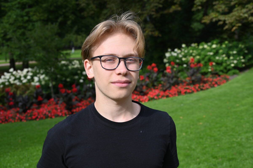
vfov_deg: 32.6
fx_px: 288
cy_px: 84
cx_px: 126
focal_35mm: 41
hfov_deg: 47.4
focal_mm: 41
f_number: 5.6
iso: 125
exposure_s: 1/250
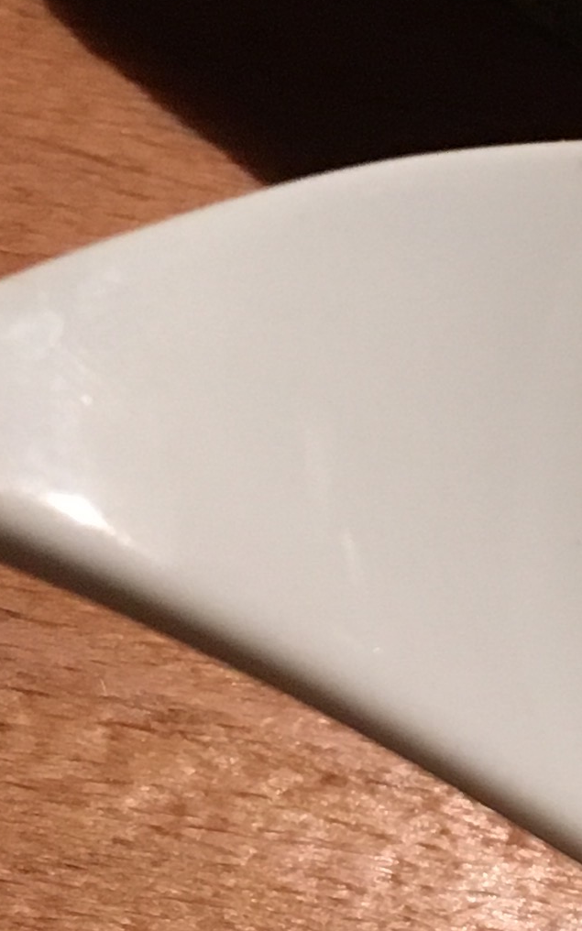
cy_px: 389
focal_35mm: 122
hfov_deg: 10.2
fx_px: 3096
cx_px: 1038
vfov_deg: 17.1
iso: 200
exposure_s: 1/33
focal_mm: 4.15
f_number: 2.2
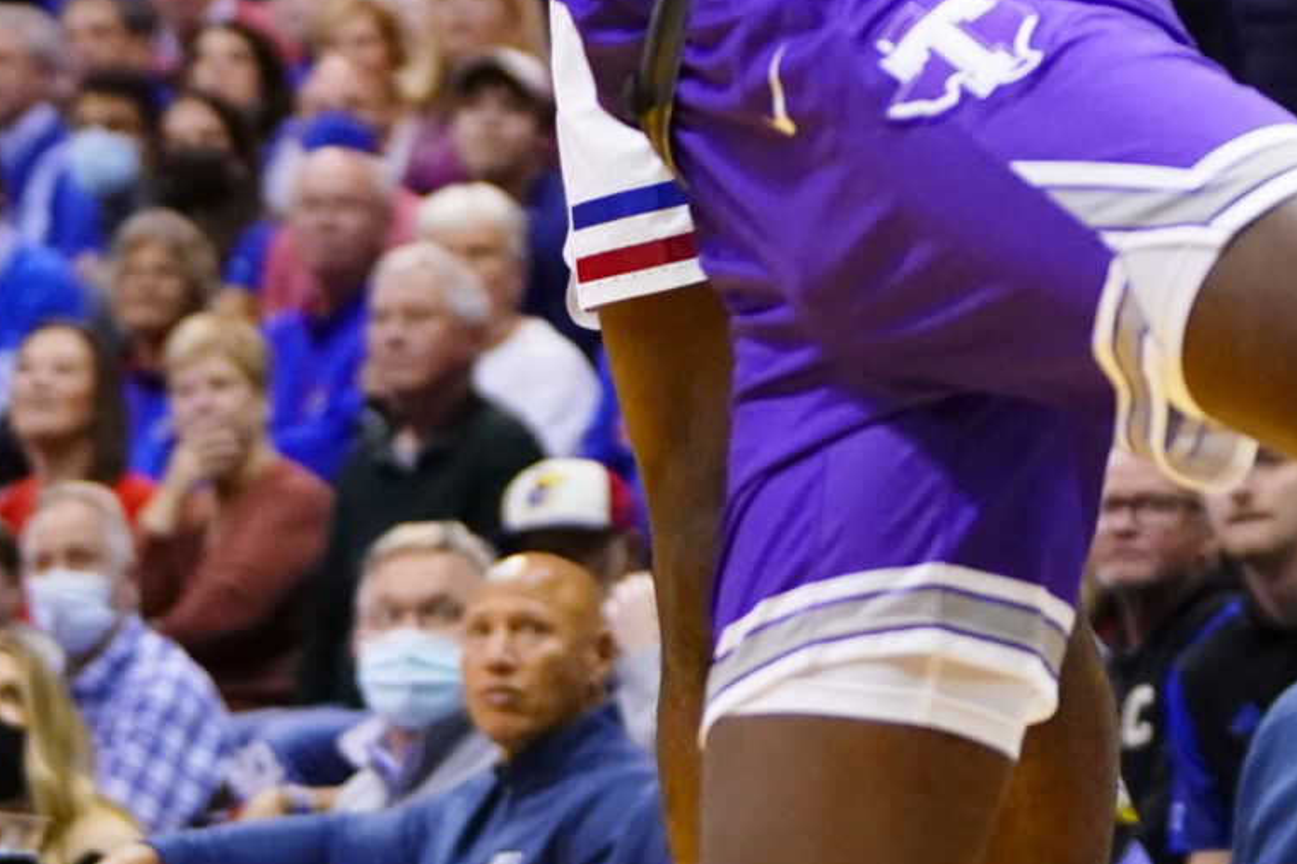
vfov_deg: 5.8
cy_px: -303
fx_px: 8502
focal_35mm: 236
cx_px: 1013
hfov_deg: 8.7
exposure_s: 1/1250
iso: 4000
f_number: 2.8
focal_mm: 70
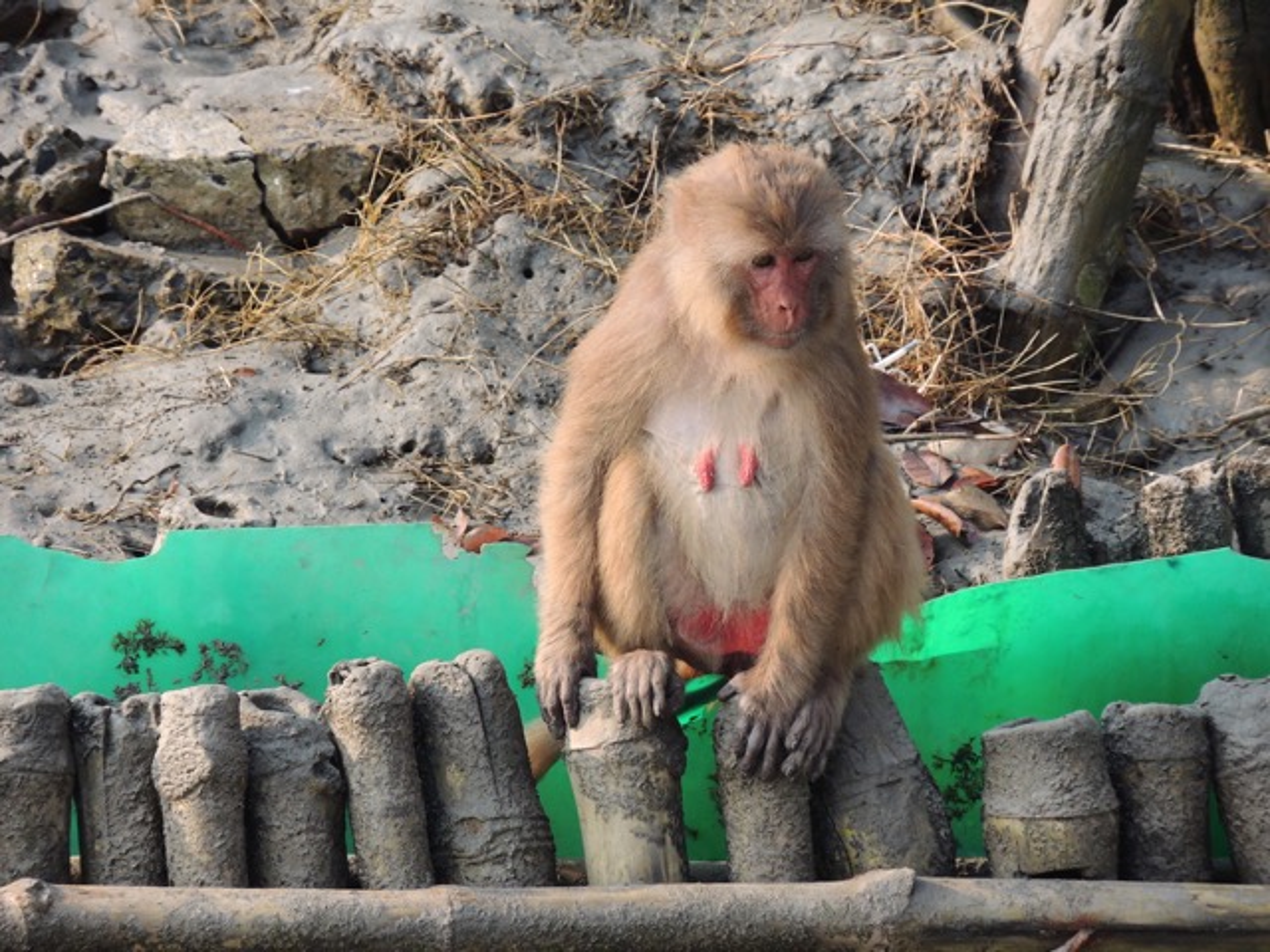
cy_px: 476
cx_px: 635
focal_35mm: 600
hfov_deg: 3.3
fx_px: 22013
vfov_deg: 2.5
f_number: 4.9
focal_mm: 107
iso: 200
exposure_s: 1/250
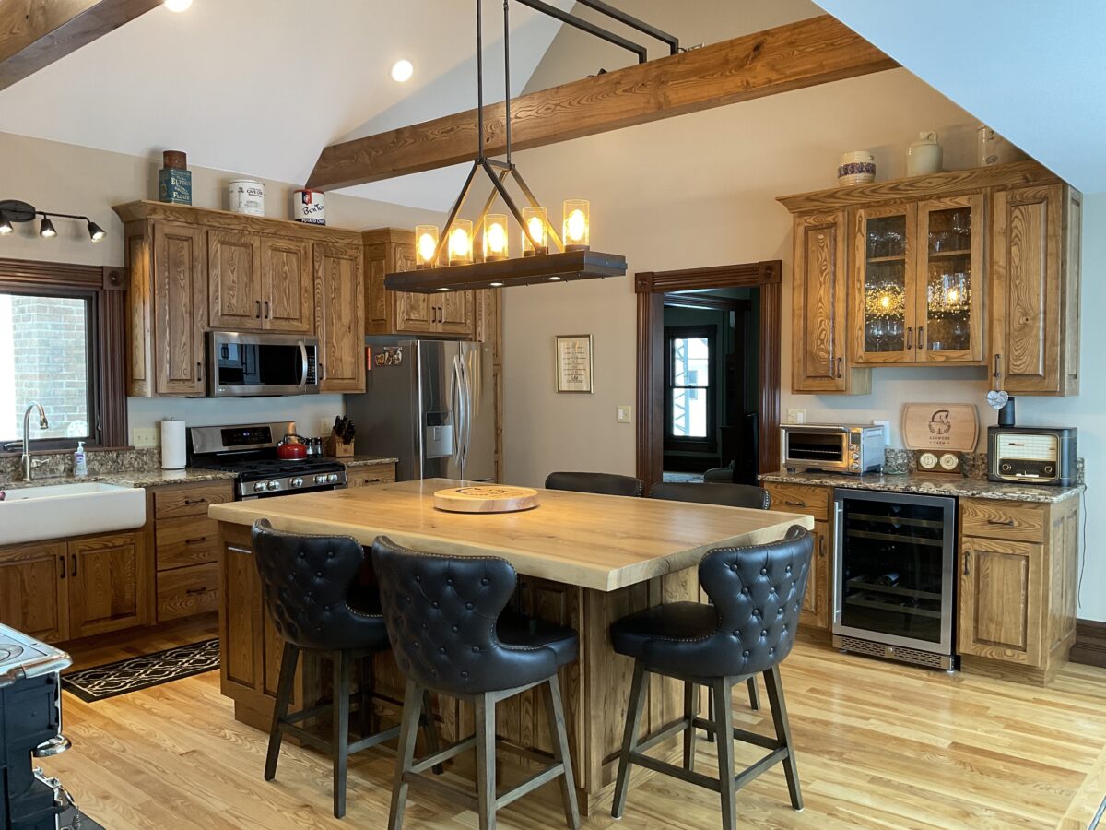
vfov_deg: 48.2
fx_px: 927
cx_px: 553
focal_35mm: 29
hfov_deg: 61.7
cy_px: 415
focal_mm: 3
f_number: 1.8
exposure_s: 1/60
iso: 80
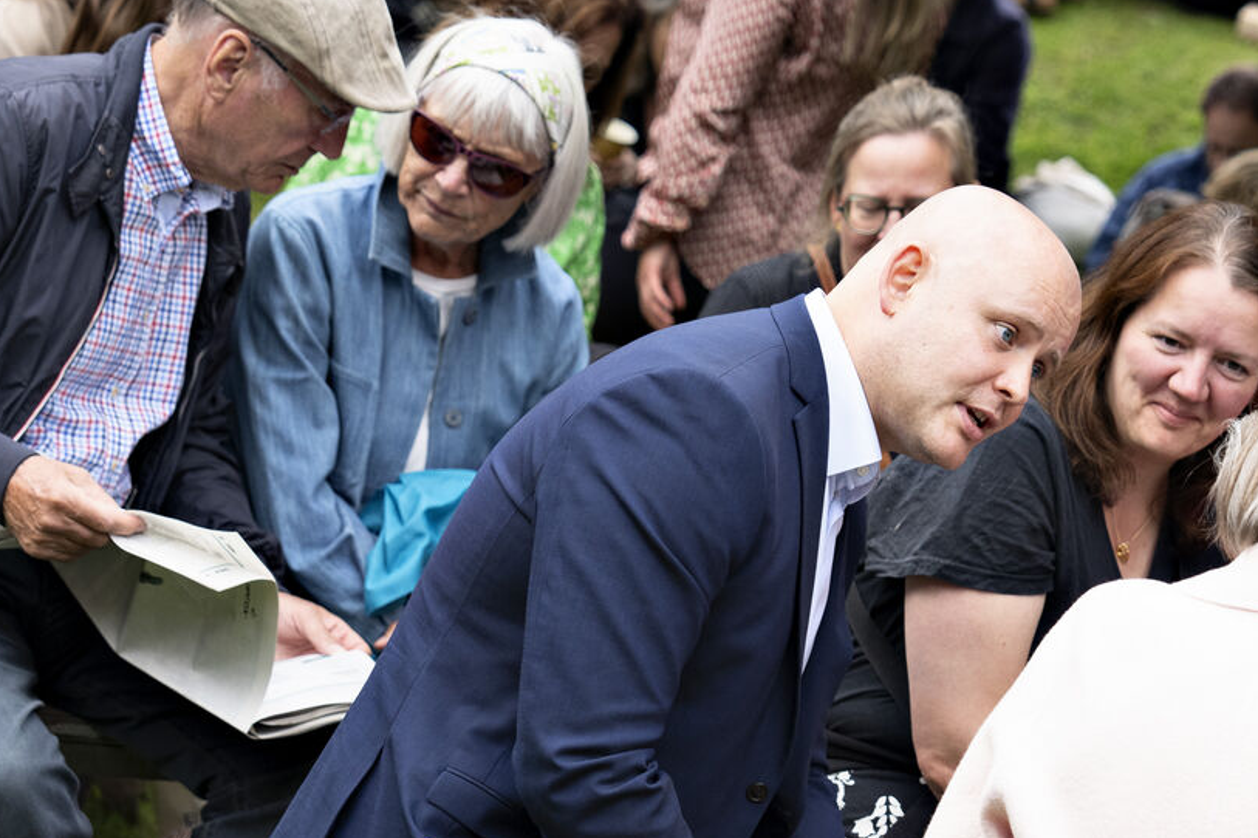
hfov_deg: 15.0
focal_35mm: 137
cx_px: 808
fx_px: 4787
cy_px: 748
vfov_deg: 10.0
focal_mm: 58
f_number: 2.8
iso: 640
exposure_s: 1/640
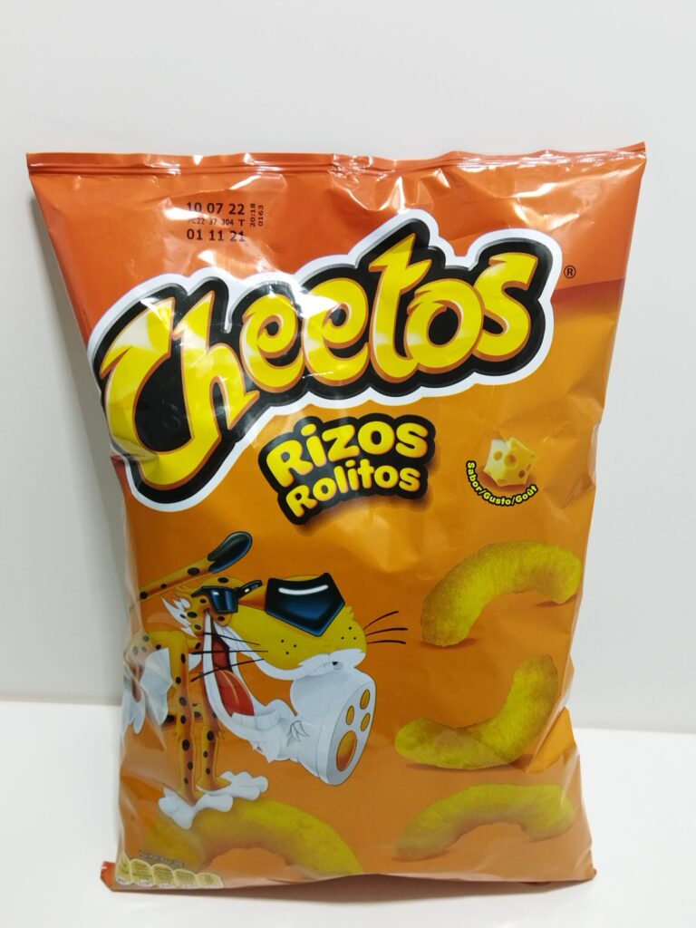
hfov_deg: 51.4
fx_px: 724
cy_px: 464
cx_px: 348
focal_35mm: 27
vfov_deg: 65.3
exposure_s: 1/100
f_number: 1.79
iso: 121
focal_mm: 4.71
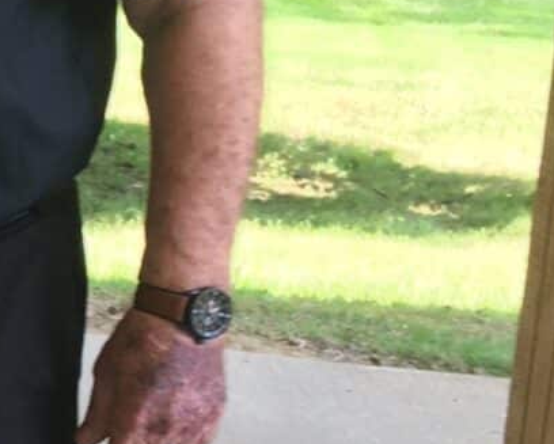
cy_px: 91
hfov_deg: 11.3
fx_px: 2330
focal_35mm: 142
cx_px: -775
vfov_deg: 10.9
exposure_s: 1/60
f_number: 2.2
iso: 32
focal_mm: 4.15
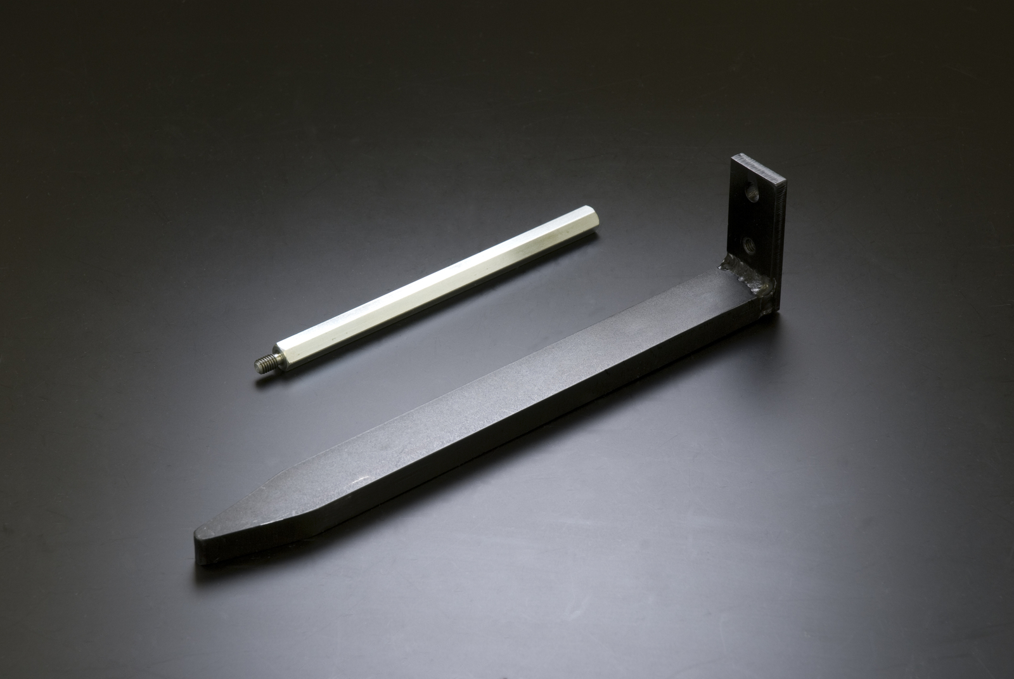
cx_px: 507
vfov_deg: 13.1
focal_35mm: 105
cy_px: 340
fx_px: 2961
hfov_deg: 19.4
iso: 100
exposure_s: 1/1.67
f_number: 11
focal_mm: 70
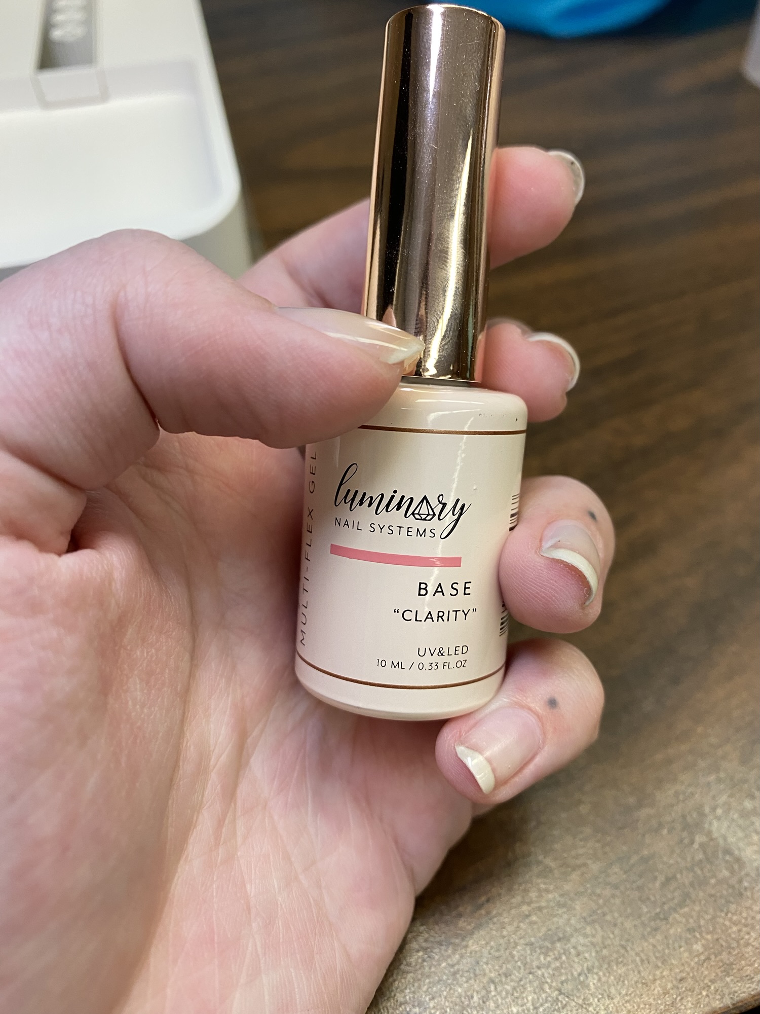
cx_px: 380
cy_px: 507
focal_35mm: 25
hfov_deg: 54.9
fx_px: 732
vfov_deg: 69.4
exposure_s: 1/97
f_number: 1.8
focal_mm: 4.25
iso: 125
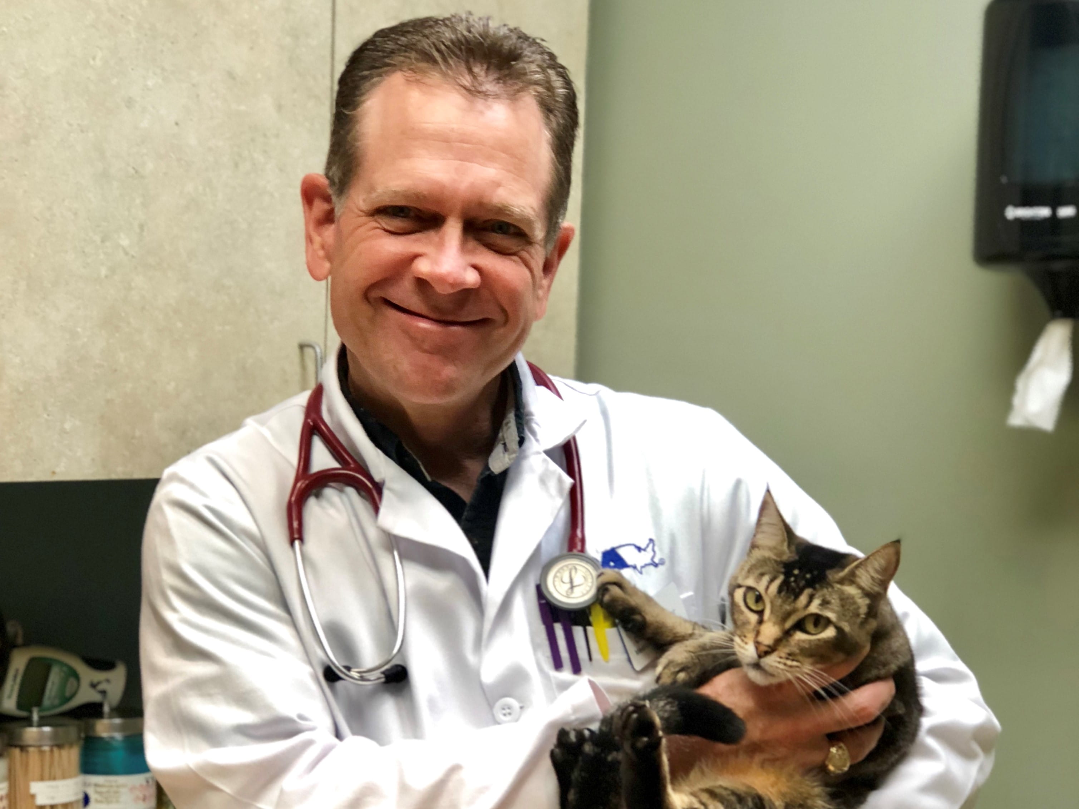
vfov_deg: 25.7
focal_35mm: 57
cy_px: 404
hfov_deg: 33.8
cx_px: 540
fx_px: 1777
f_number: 2.8
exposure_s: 1/59
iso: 200
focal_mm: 6.6
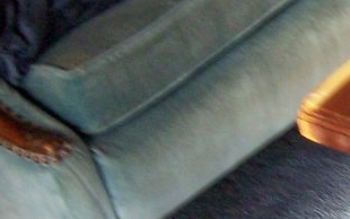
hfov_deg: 14.7
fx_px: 1269
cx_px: 505
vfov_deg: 9.8
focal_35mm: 133
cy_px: 200
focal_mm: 6.3
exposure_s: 1/10
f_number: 2.8
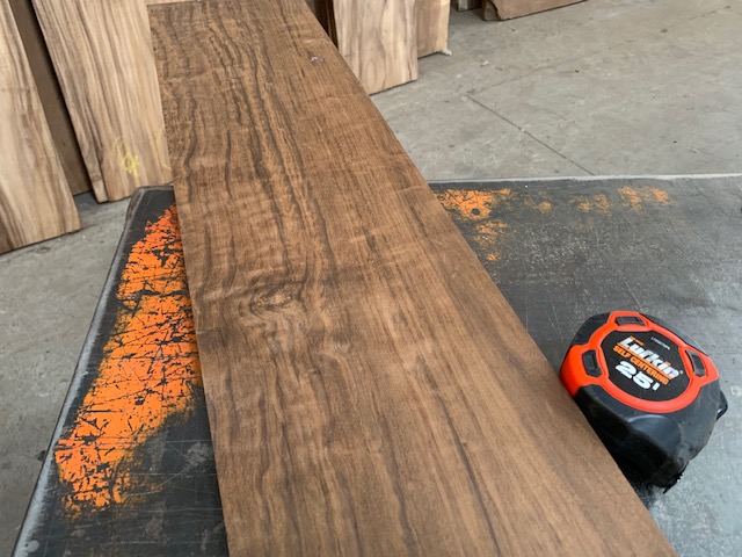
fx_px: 557
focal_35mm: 26
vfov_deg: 53.1
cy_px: 278
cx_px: 371
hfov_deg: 67.3
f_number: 1.8
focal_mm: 4.25
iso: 320
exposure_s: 1/60
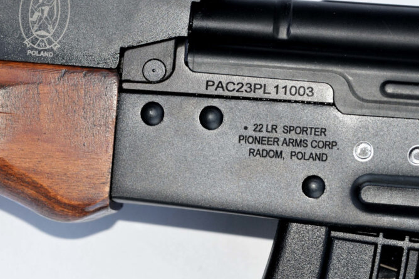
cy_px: 101
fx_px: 1870
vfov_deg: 8.5
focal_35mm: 161
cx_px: 196
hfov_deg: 12.8
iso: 200
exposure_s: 1/125
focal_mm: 75
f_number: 5.6
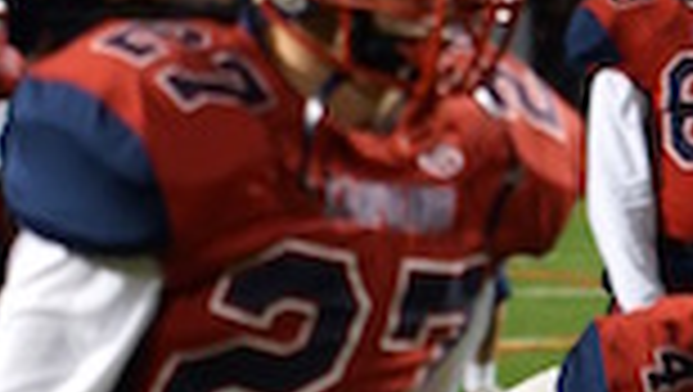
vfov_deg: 2.8
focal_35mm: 428
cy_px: 460
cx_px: 1130
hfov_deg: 5.0
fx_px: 7873
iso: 400
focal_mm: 70
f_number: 2.8
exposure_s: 1/60
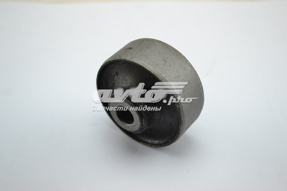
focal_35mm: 60
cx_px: 144
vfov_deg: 22.6
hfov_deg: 33.4
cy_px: 96
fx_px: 478
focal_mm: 40
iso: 400
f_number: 5.6
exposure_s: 1/125
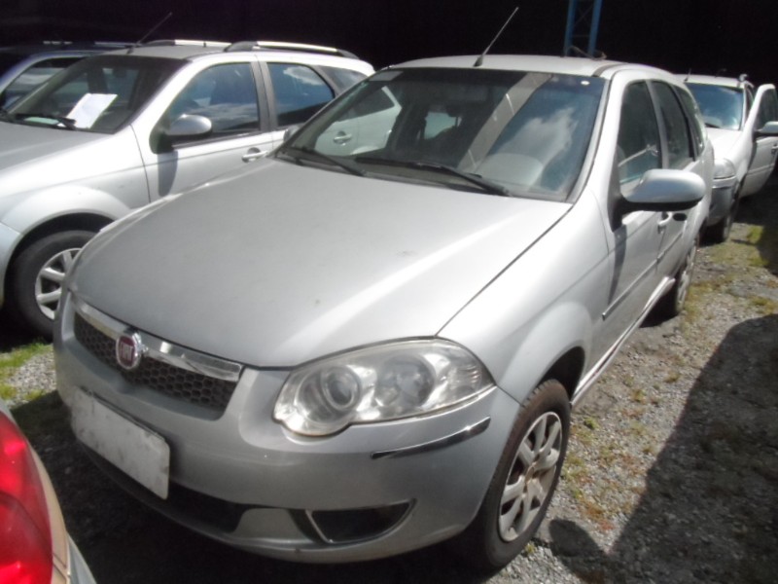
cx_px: 389
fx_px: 539
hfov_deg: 71.6
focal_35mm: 24
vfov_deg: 56.8
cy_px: 292
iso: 800
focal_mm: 4
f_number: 7.2
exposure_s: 1/2000
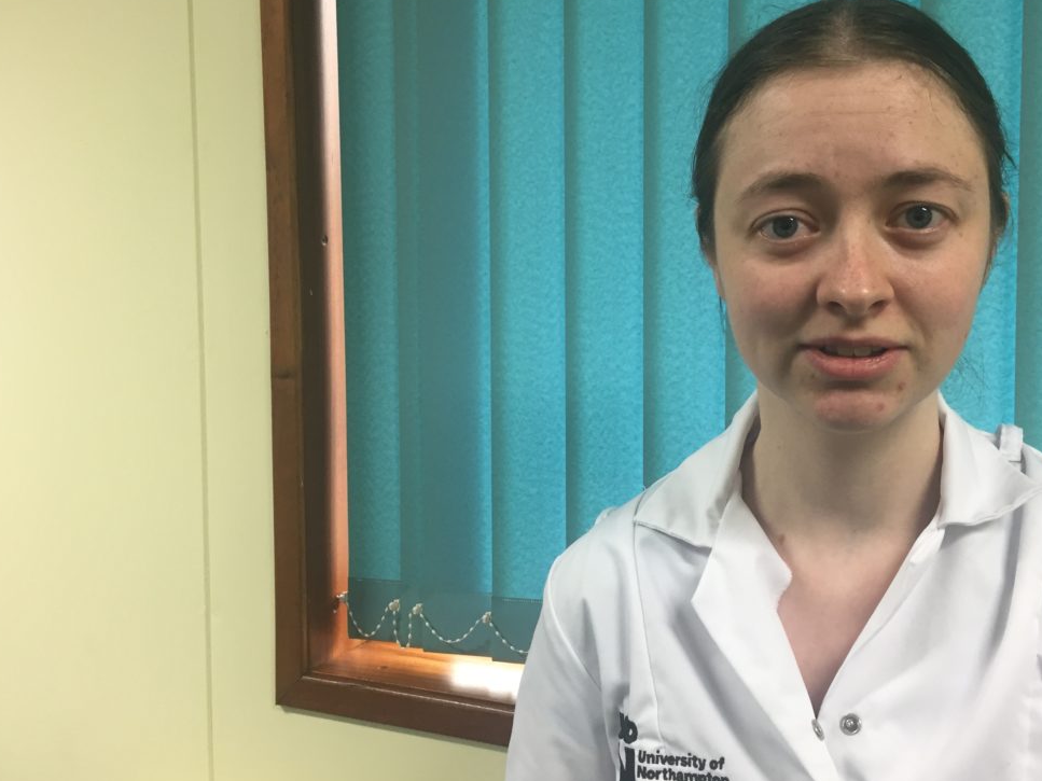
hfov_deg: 51.2
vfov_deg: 39.6
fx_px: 1084
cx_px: 597
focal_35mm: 36
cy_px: 349
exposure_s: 1/33
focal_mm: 4.15
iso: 125
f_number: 2.2
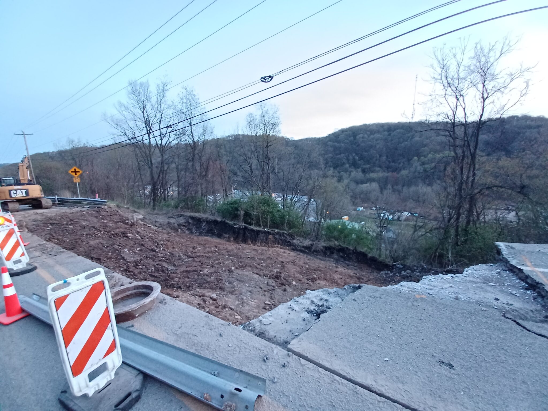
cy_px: 206
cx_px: 274
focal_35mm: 13
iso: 320
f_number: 2.2
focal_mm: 1.42
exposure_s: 1/14.3
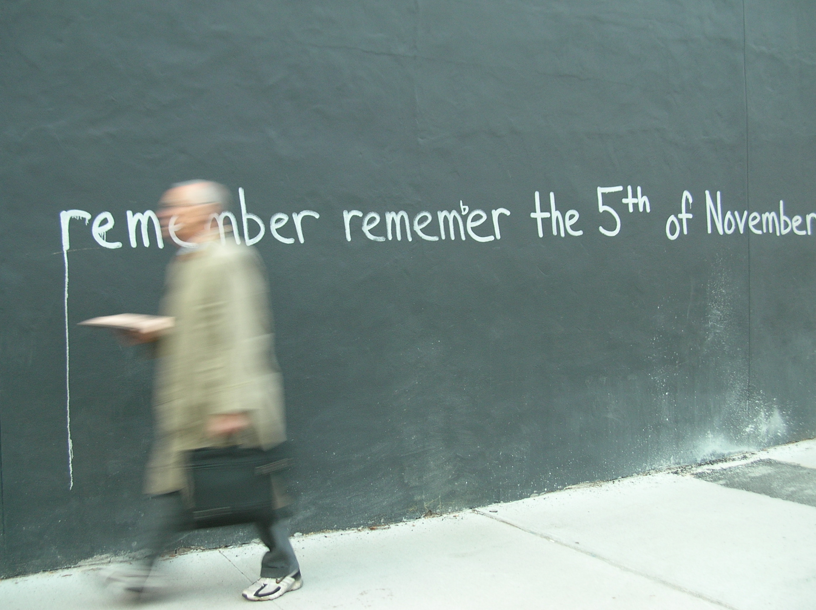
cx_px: 408
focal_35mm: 36
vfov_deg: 39.6
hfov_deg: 51.4
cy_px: 305
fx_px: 848
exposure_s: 1/9.6
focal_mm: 6
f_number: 2.7
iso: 50
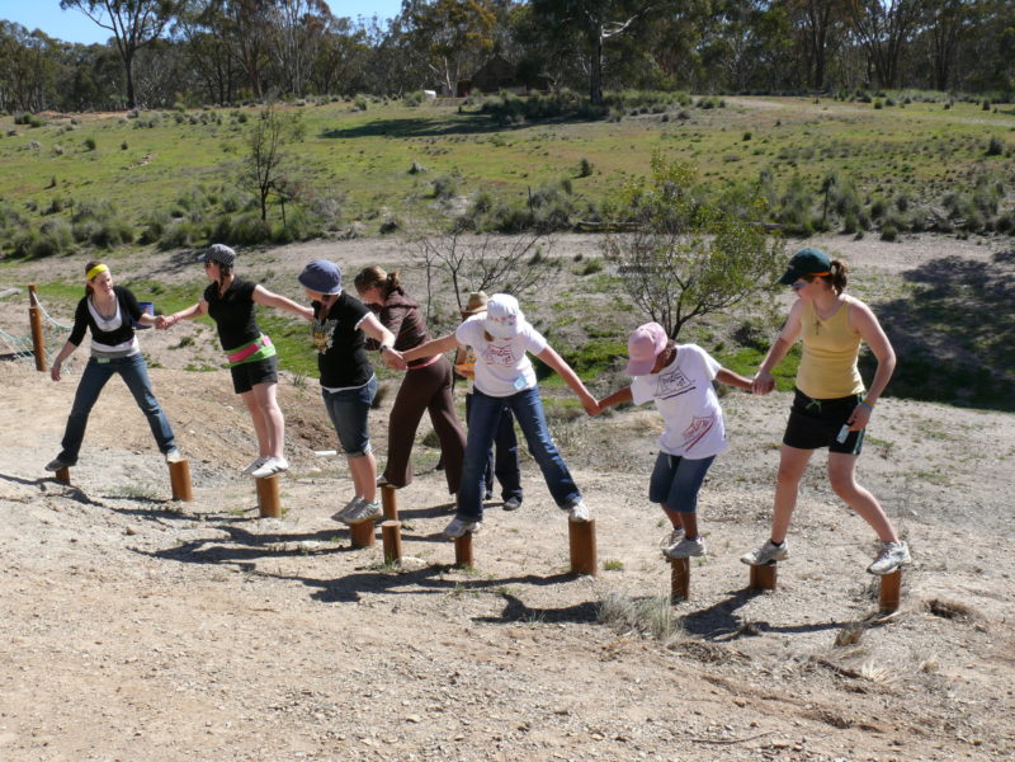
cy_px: 381
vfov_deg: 40.7
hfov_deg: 52.6
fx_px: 1026
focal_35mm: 35
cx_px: 508
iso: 100
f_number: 5.6
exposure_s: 1/320
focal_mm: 7.4
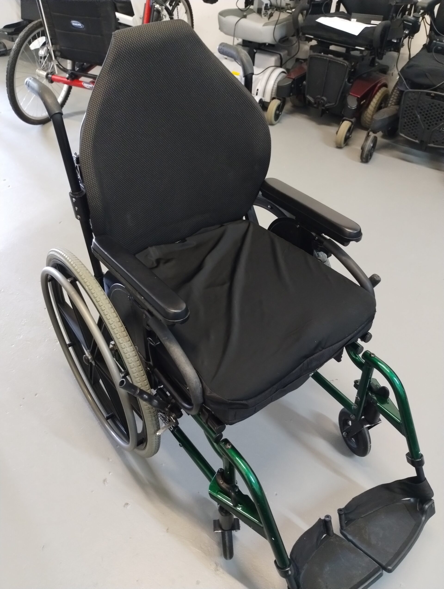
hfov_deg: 49.9
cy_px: 294
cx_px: 222
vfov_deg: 63.4
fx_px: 478
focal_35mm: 28
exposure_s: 1/17.1
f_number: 1.8
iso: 3131
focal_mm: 4.27
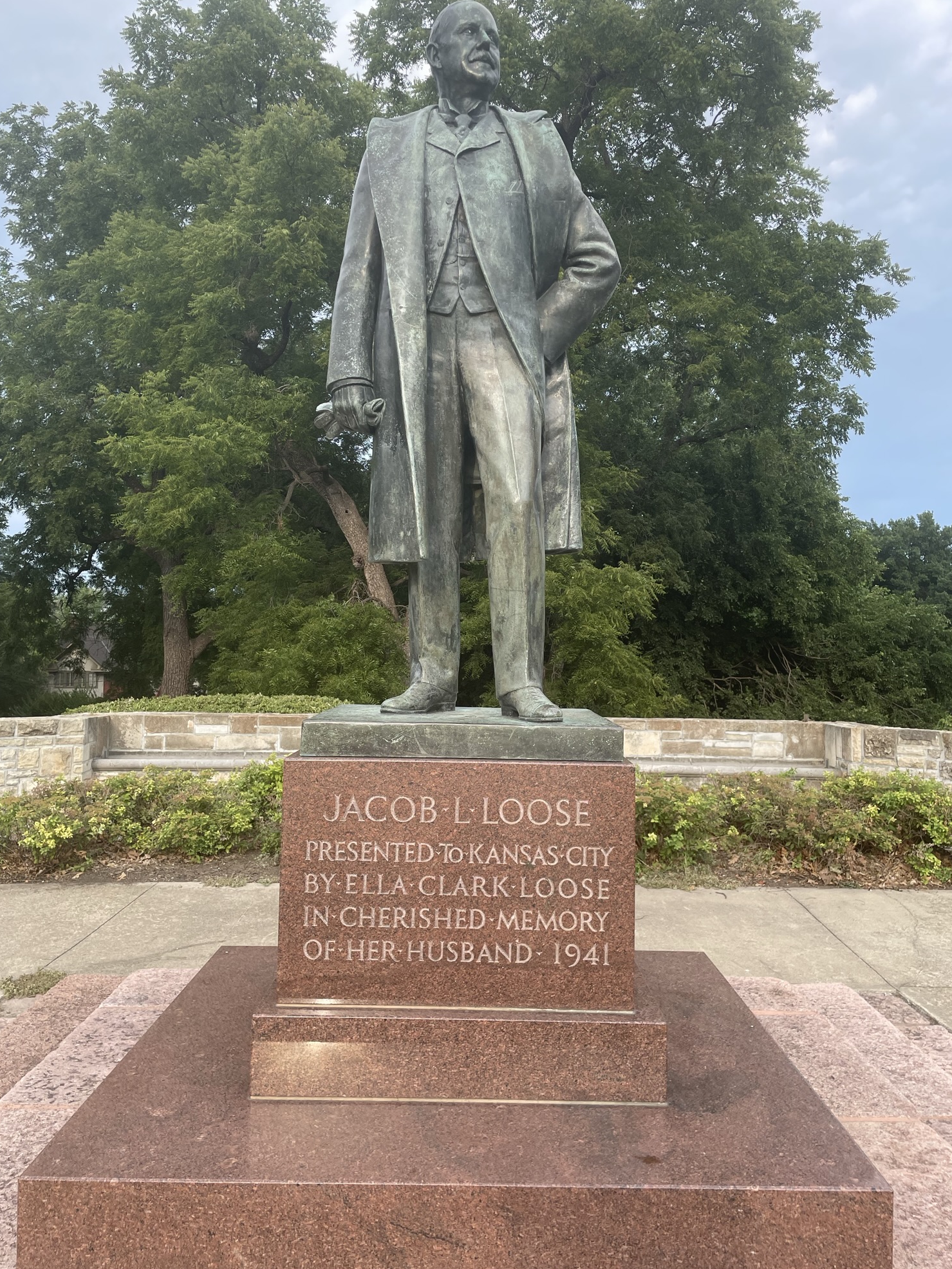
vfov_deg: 65.3
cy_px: 616
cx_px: 467
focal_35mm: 27
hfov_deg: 51.4
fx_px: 990
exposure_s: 1/796
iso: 32
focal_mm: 4.2
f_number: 1.6
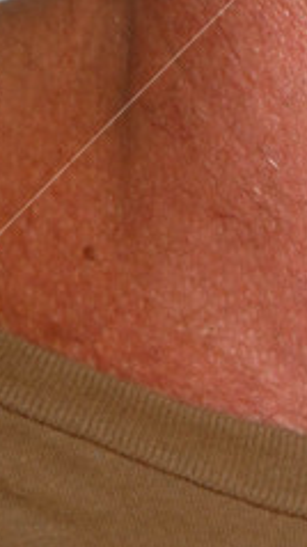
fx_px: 12723
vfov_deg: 2.5
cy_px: -370
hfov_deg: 1.4
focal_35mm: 877
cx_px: 604
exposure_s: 1/250
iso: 400
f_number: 8
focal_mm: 130
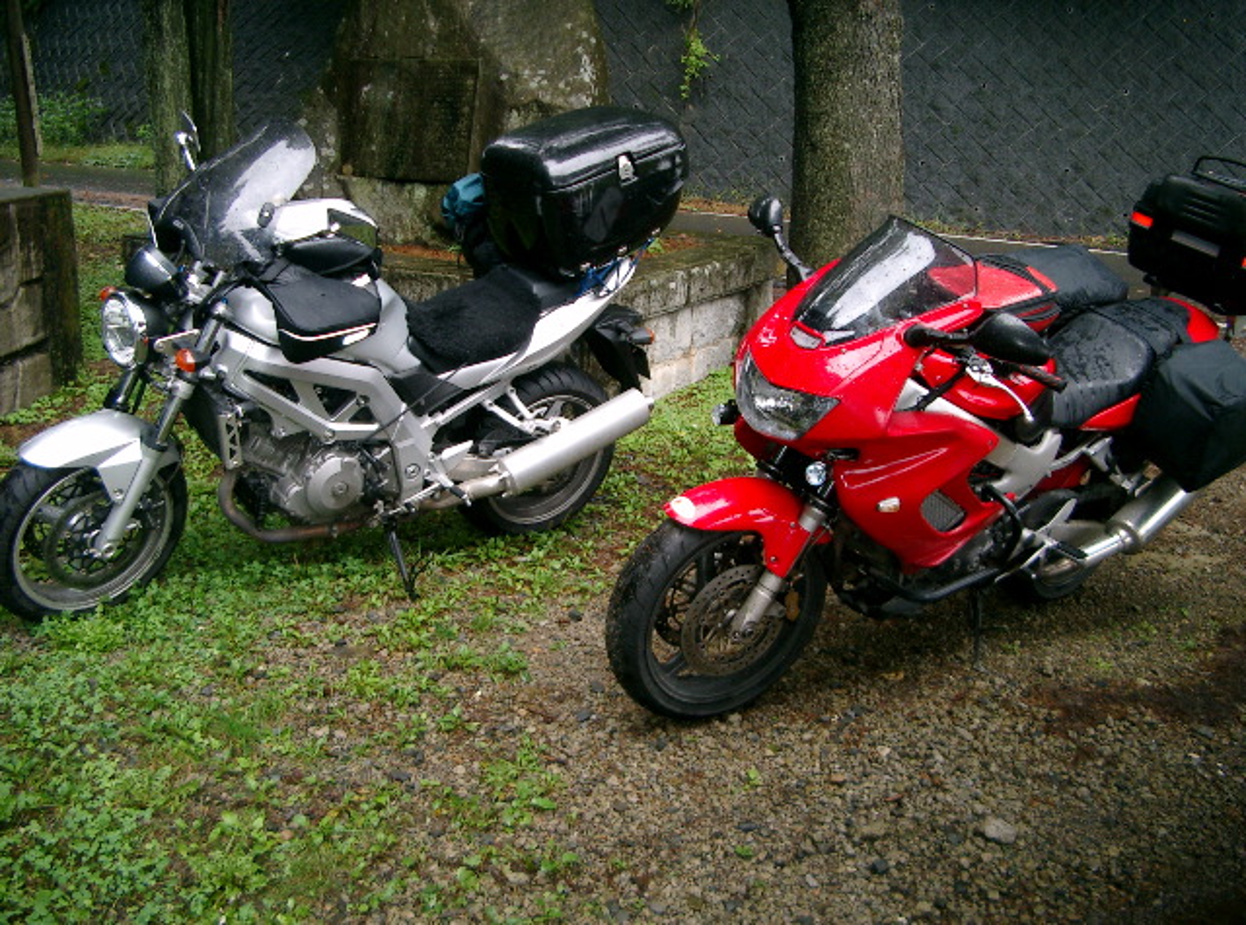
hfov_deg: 50.3
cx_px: 623
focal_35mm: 37
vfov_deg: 38.4
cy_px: 462
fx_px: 1327
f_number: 2.6
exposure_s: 1/60
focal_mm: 7.6
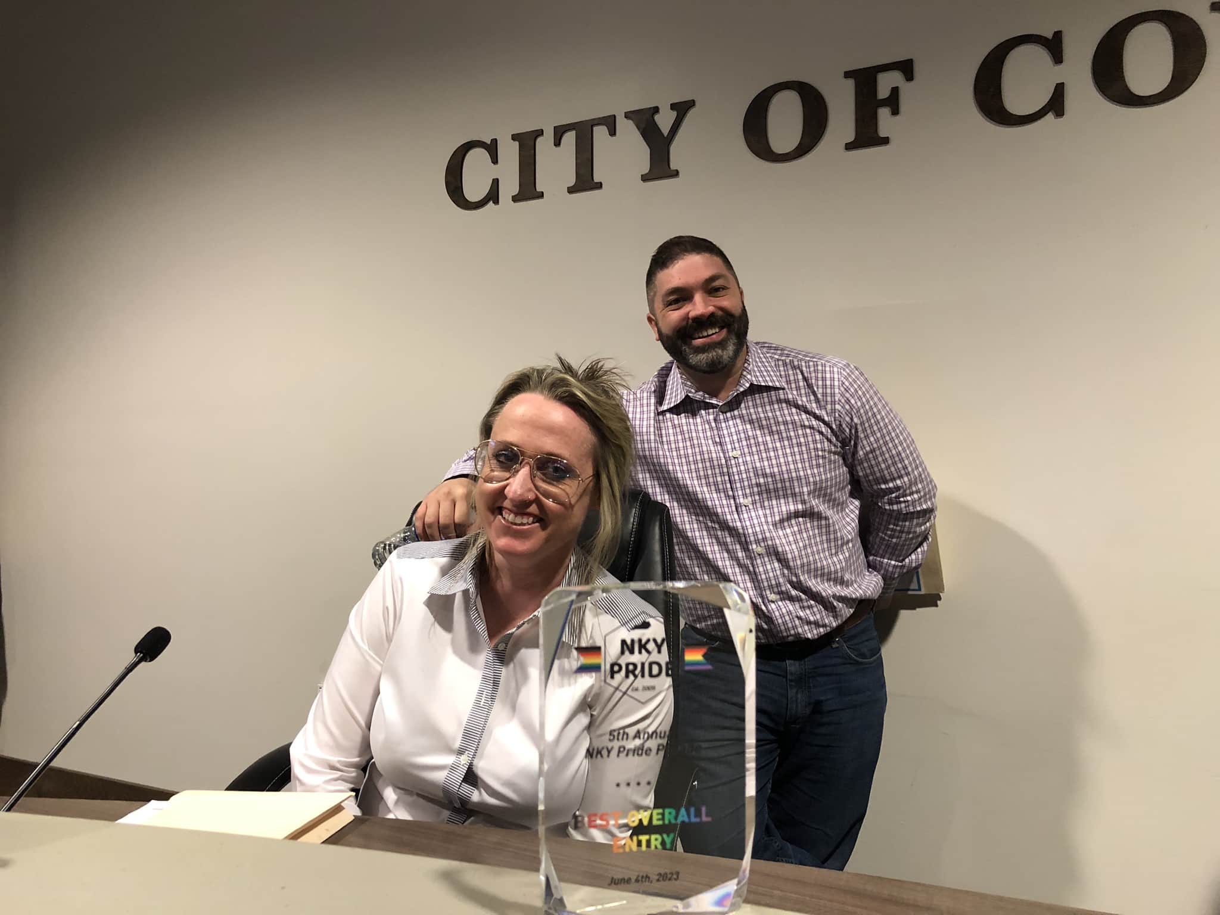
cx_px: 610
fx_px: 987
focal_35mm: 28
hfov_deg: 63.4
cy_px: 458
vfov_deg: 49.7
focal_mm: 3.99
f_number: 1.8
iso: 64
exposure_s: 1/15
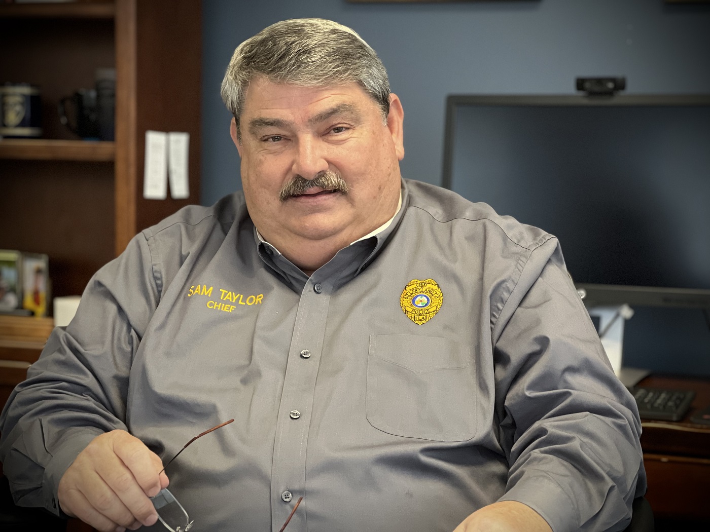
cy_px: 266
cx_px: 355
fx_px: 1579
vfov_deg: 19.1
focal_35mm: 77
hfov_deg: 25.3
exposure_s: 1/40
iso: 400
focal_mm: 9
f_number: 2.8
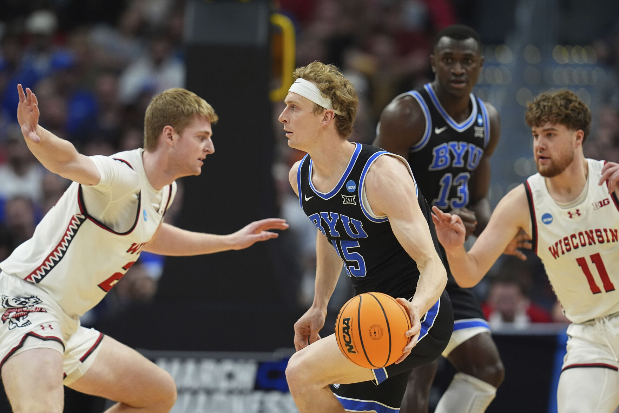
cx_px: 310
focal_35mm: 400
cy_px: 206
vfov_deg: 3.4
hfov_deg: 5.2
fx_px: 6877
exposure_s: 1/1600
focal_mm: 400
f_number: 3.5
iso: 5000
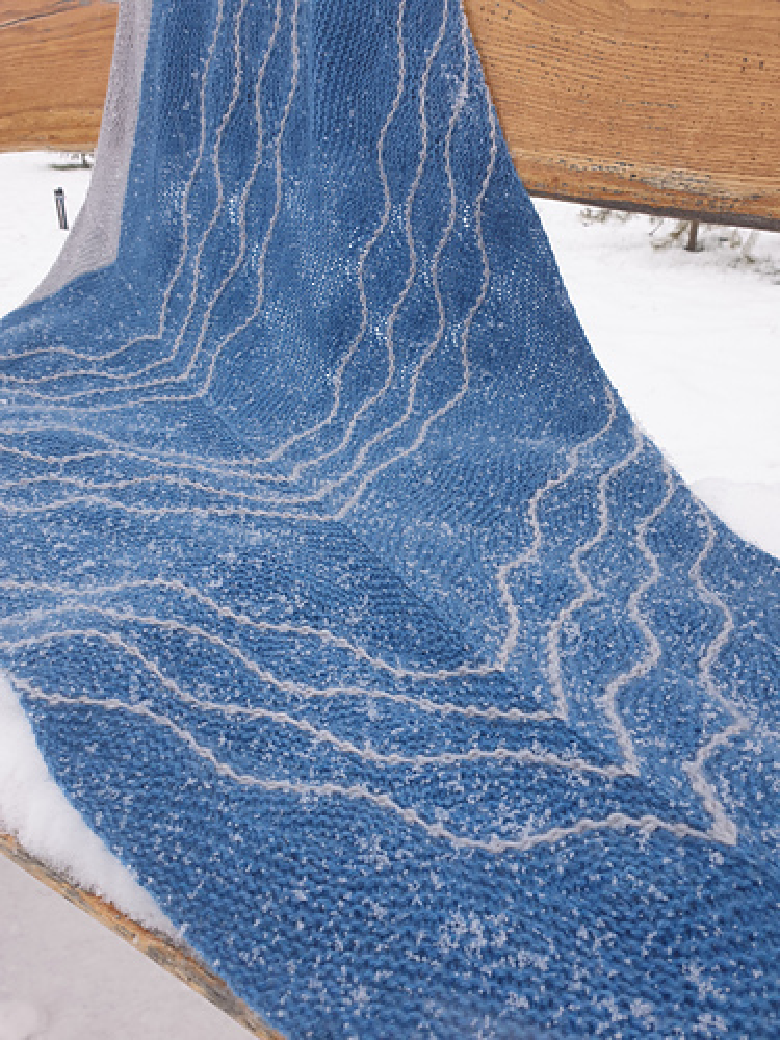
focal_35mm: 26
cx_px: 390
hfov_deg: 53.1
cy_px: 520
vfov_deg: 67.3
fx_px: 781
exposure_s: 1/50
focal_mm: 4.3
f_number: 2.4
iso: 50
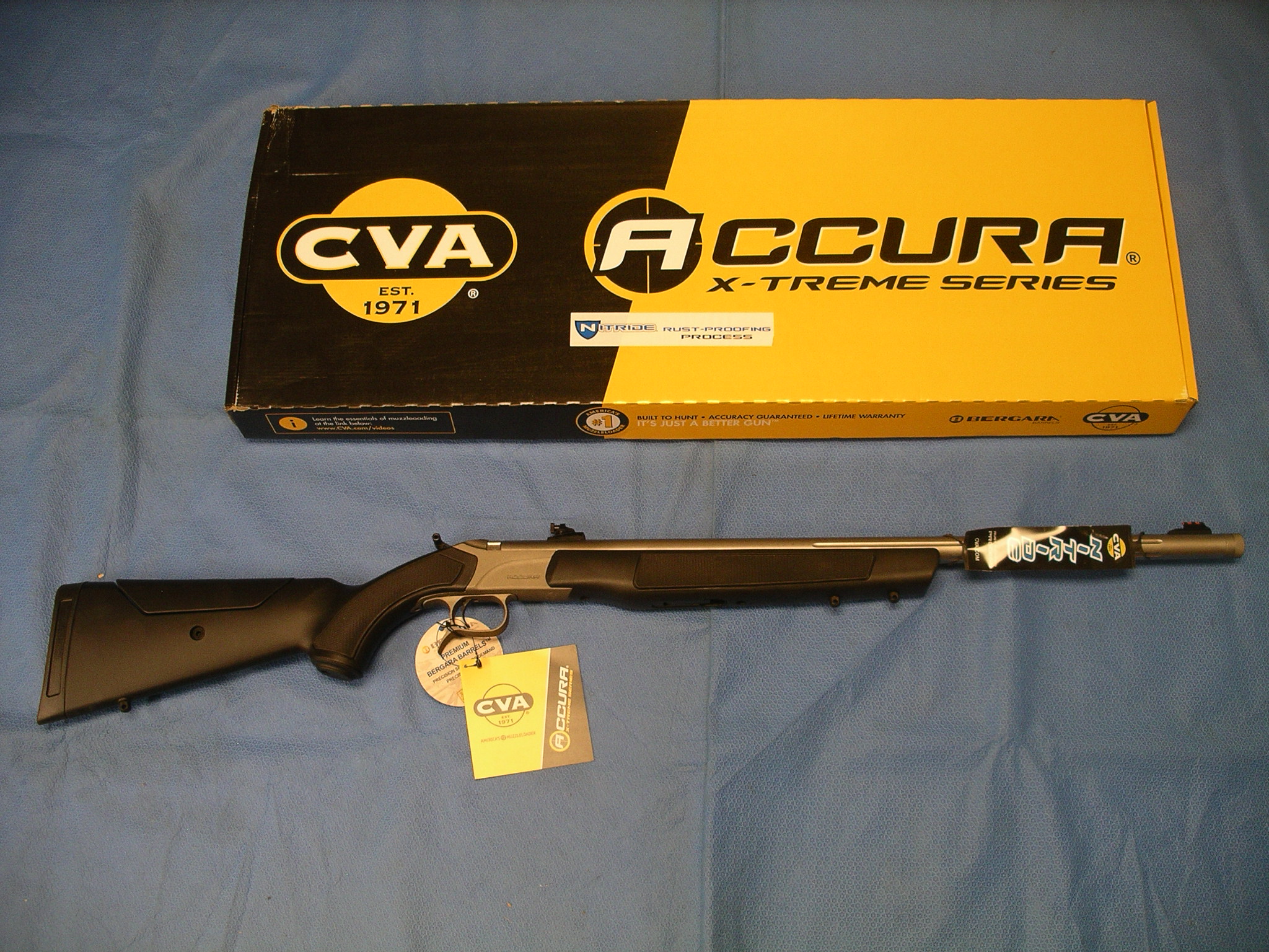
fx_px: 1356
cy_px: 476
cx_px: 634
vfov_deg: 38.7
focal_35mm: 37
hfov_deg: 50.1
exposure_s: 1/40
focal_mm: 7.8
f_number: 2.8
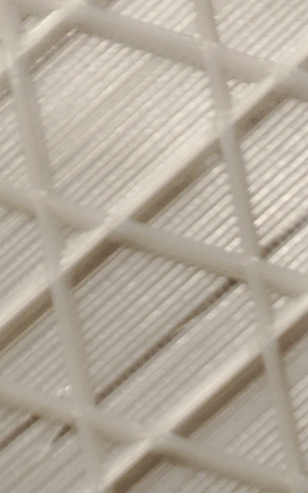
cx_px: 171
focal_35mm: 57
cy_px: 494
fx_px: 766
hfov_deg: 22.7
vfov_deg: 32.8
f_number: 2.4
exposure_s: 1/50
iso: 87
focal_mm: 4.03
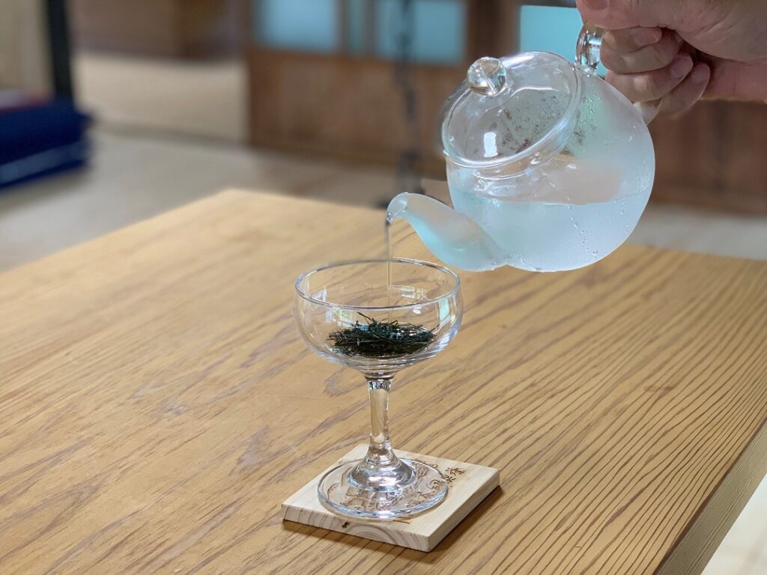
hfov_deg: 36.8
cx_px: 384
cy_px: 288
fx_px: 1152
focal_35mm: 52
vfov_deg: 28.0
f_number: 2.4
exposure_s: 1/60
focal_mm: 6
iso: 125
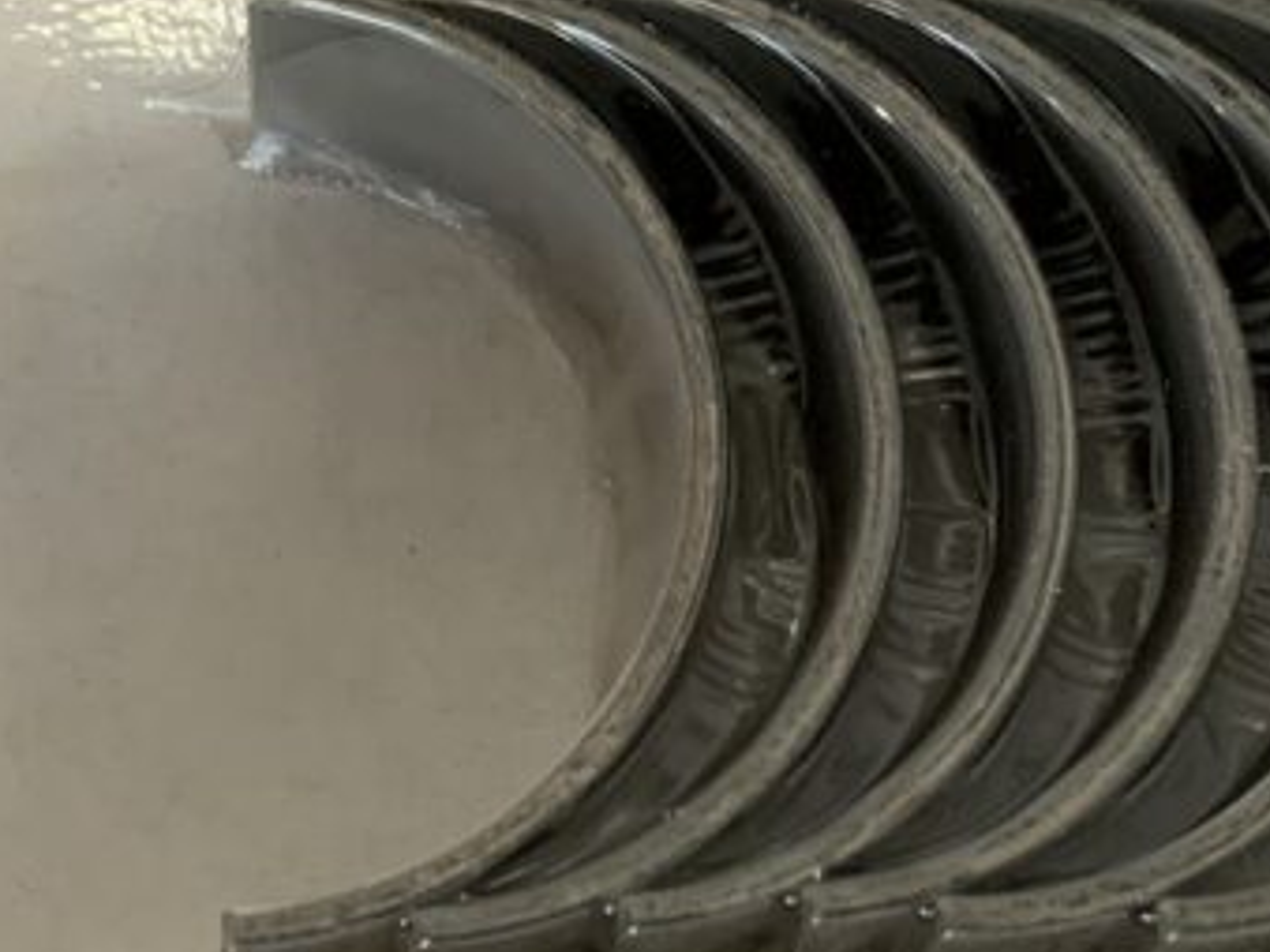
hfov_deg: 21.3
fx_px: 3374
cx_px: 521
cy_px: -34
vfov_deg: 15.7
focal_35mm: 92
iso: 100
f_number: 1.8
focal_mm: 4.25
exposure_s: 1/60
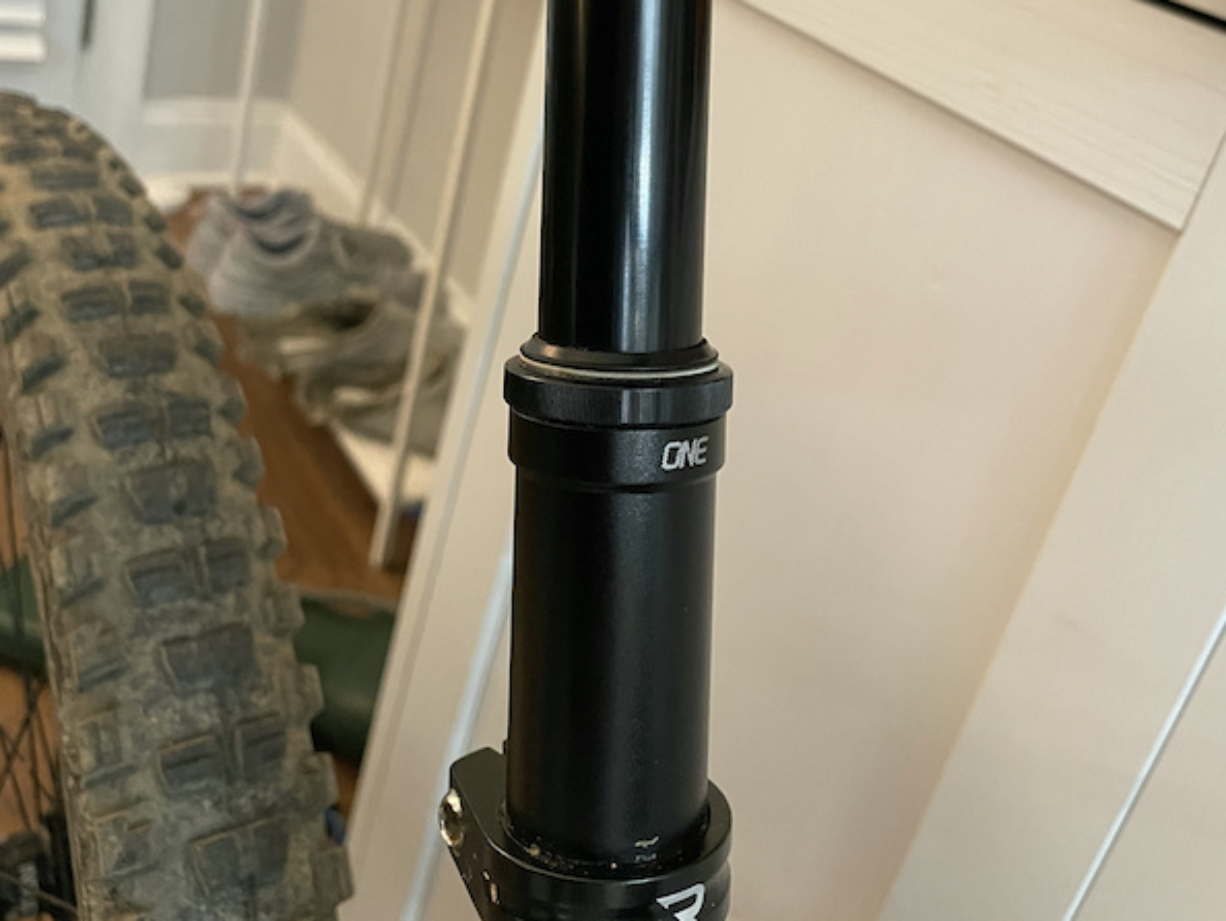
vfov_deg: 39.1
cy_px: 176
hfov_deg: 52.6
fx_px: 1240
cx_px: 615
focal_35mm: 35
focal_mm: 4.2
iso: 400
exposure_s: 1/40
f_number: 1.6
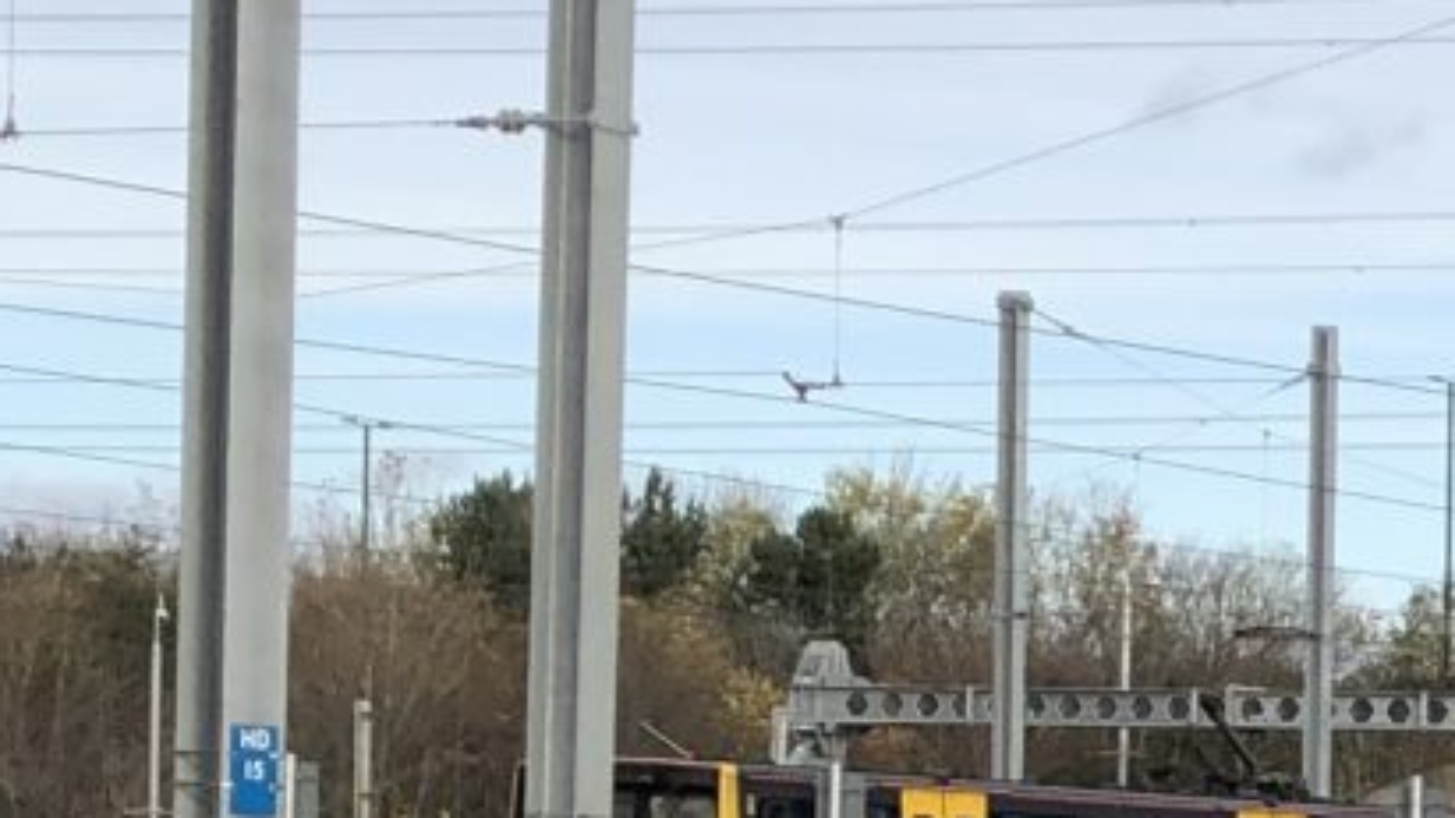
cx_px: 2560
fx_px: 5863
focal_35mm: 152
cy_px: 1119
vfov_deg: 7.9
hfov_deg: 12.9
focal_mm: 3.99
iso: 20
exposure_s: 1/1000
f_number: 1.8
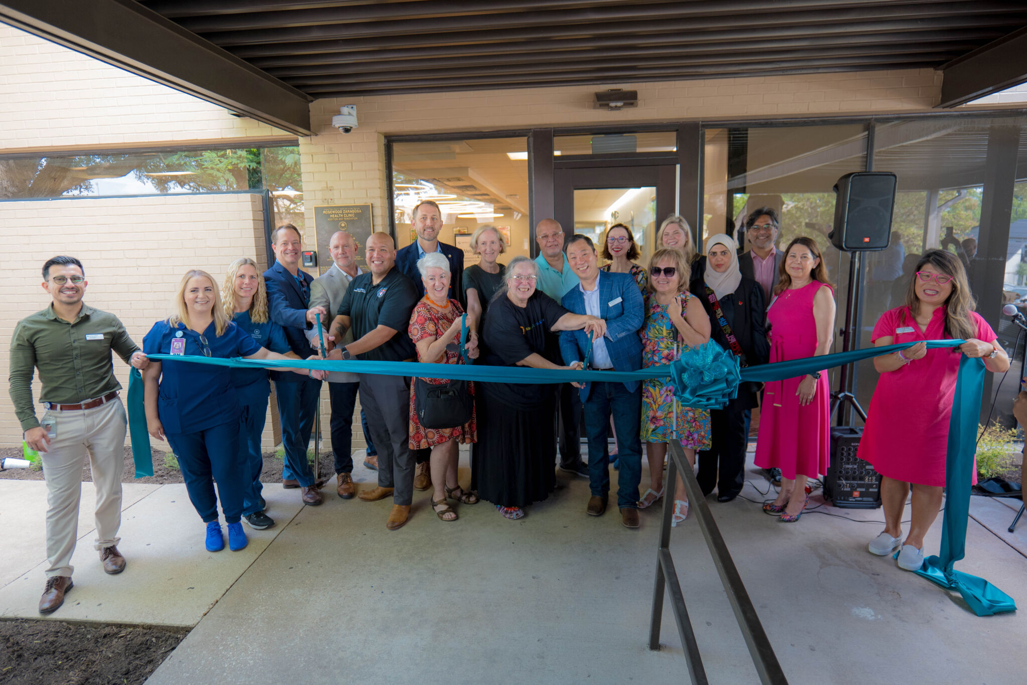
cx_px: 514
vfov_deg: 61.9
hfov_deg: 84.0
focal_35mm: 20
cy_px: 342
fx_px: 570
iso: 640
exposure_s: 1/60
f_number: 3.5
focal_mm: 20
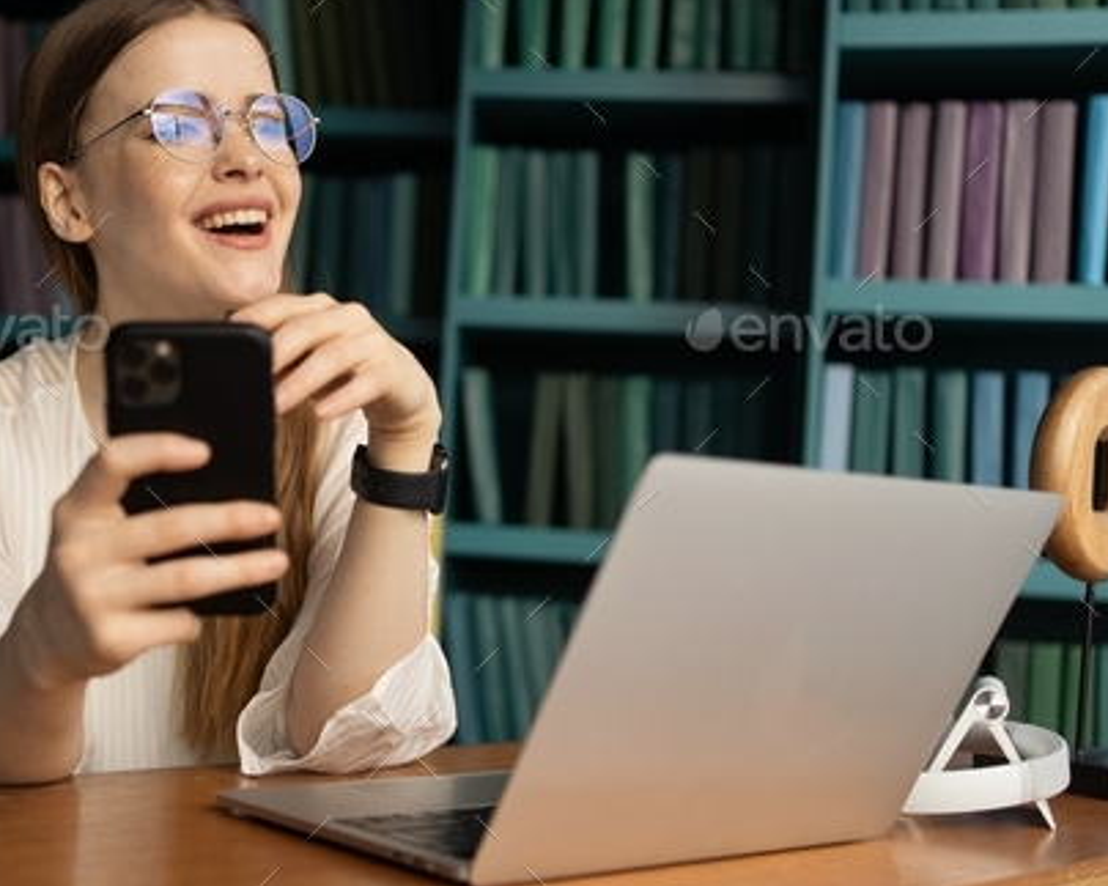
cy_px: 459
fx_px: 1574
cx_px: 389
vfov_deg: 31.4
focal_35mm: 48
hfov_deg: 38.4
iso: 100
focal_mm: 35
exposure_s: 1/640
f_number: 2.5
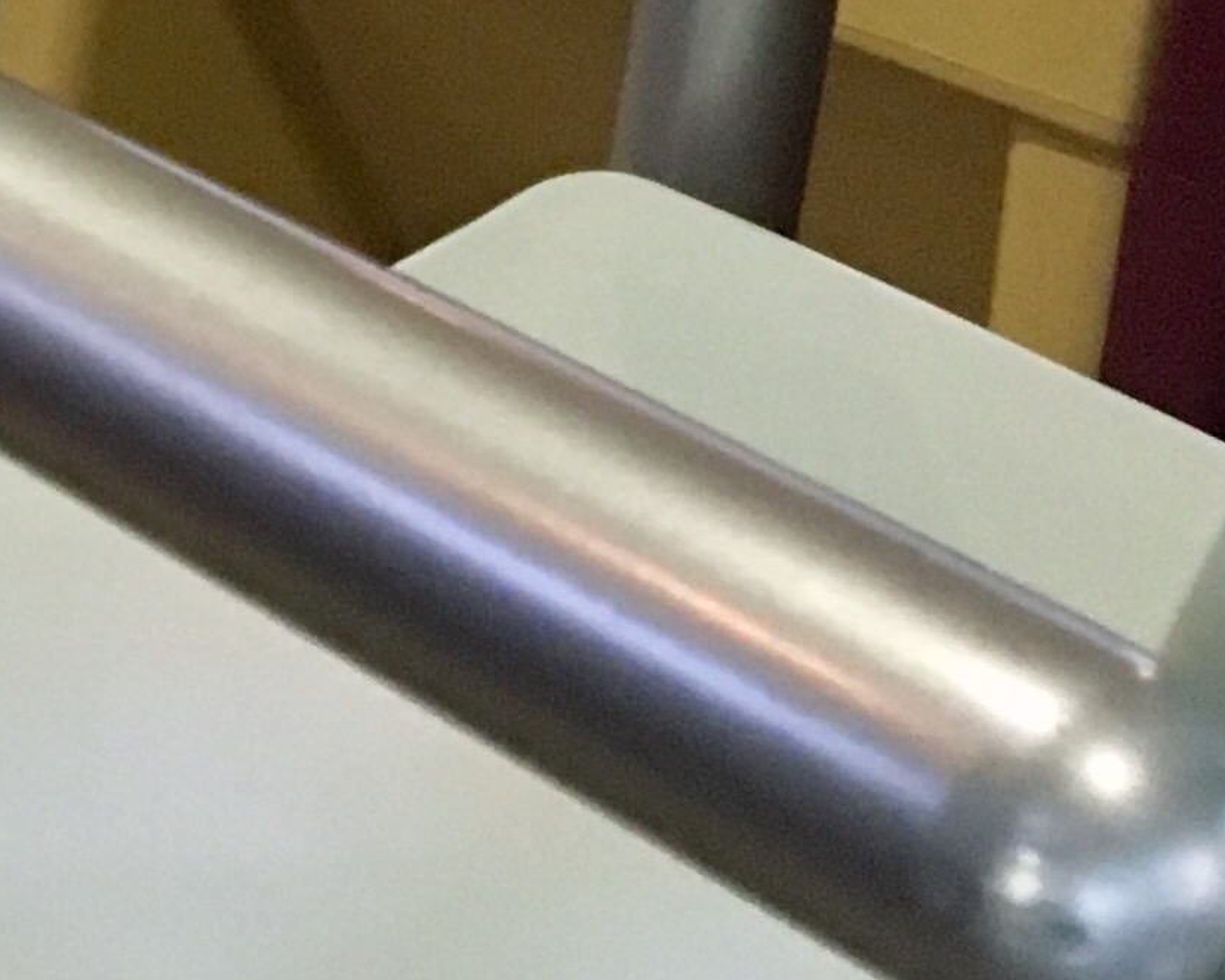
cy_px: -665
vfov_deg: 10.6
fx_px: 5004
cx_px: -1188
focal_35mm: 138
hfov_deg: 12.4
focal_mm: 4.15
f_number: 2.2
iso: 200
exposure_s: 1/24
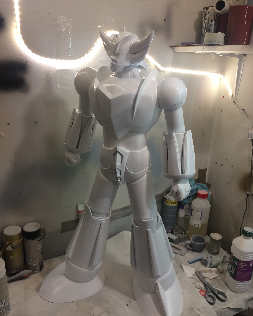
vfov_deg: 57.2
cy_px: 157
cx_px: 128
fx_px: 290
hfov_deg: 47.1
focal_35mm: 31
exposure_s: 1/33
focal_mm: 4.15
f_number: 2.2
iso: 32
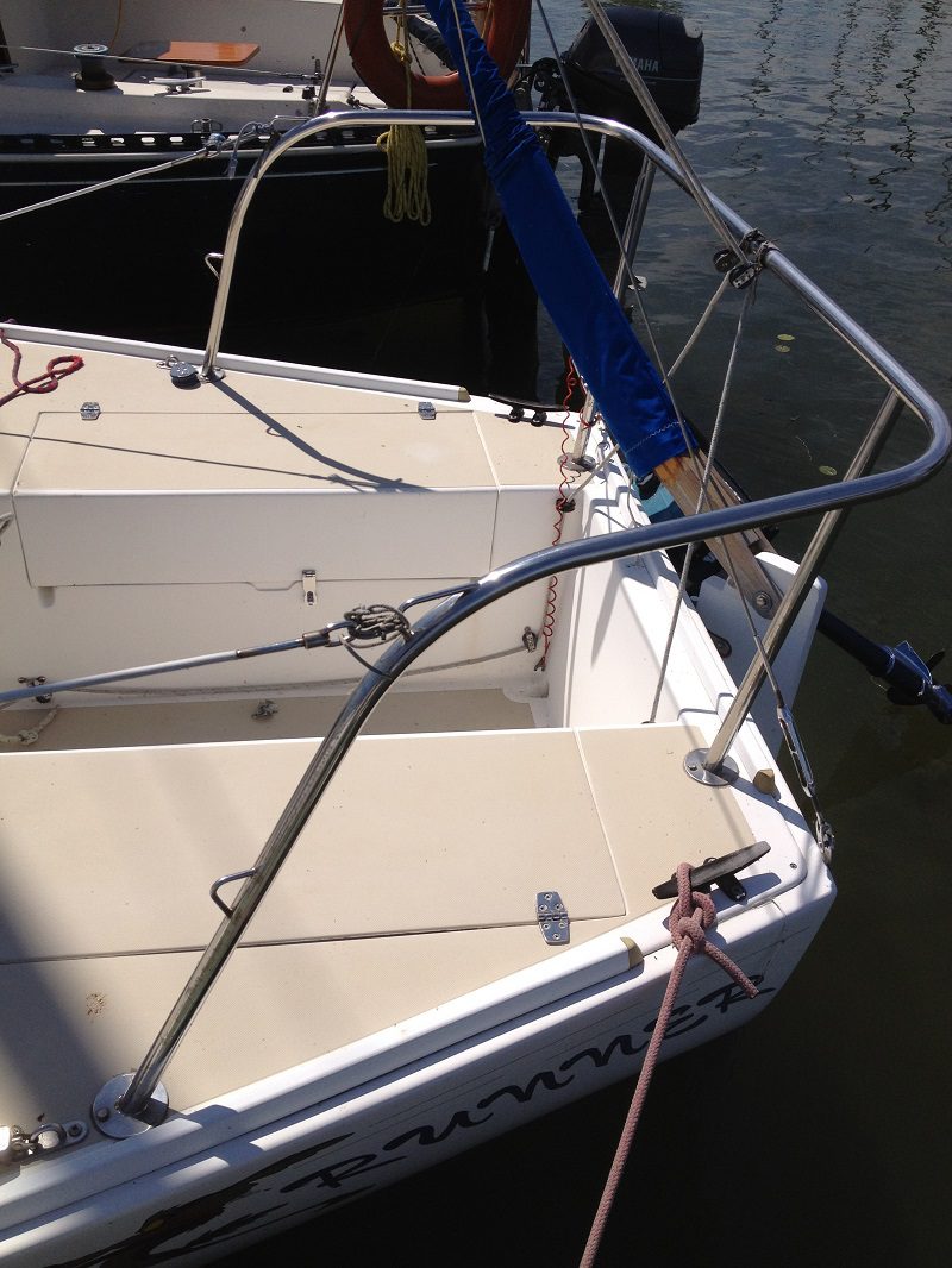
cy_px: 634
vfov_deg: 52.6
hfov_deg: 40.7
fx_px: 1283
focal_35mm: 35
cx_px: 476
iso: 64
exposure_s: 1/3690
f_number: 2.4
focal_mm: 4.28
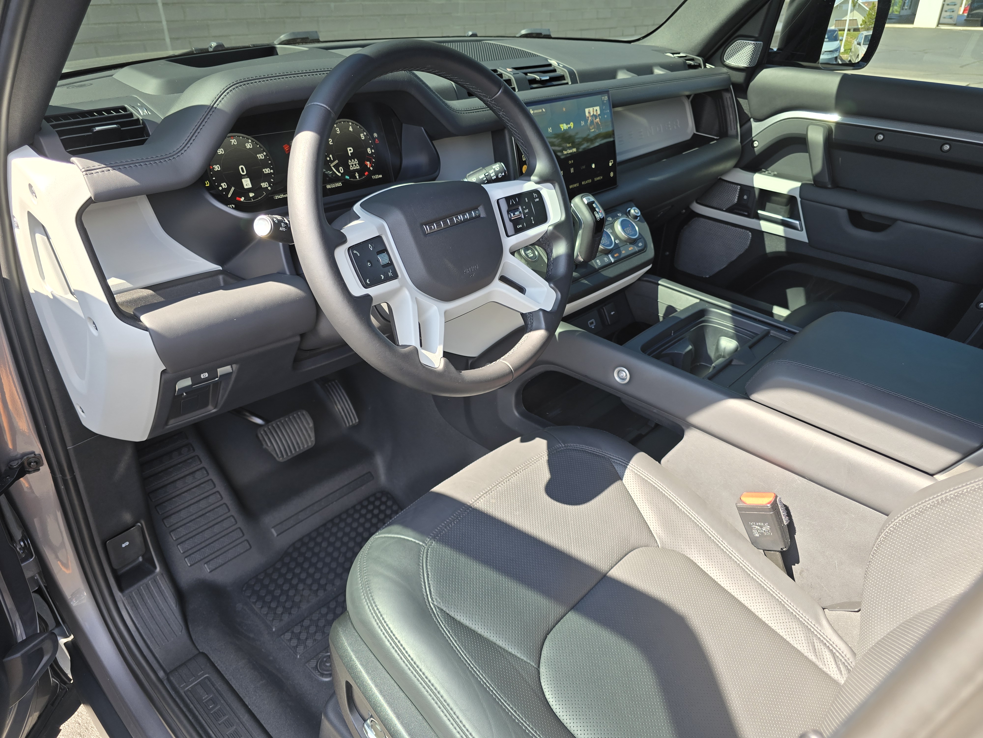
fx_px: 653
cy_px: 369
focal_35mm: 23
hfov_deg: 73.9
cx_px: 492
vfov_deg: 58.9
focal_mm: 6.3
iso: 32
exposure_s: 1/180
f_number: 1.7
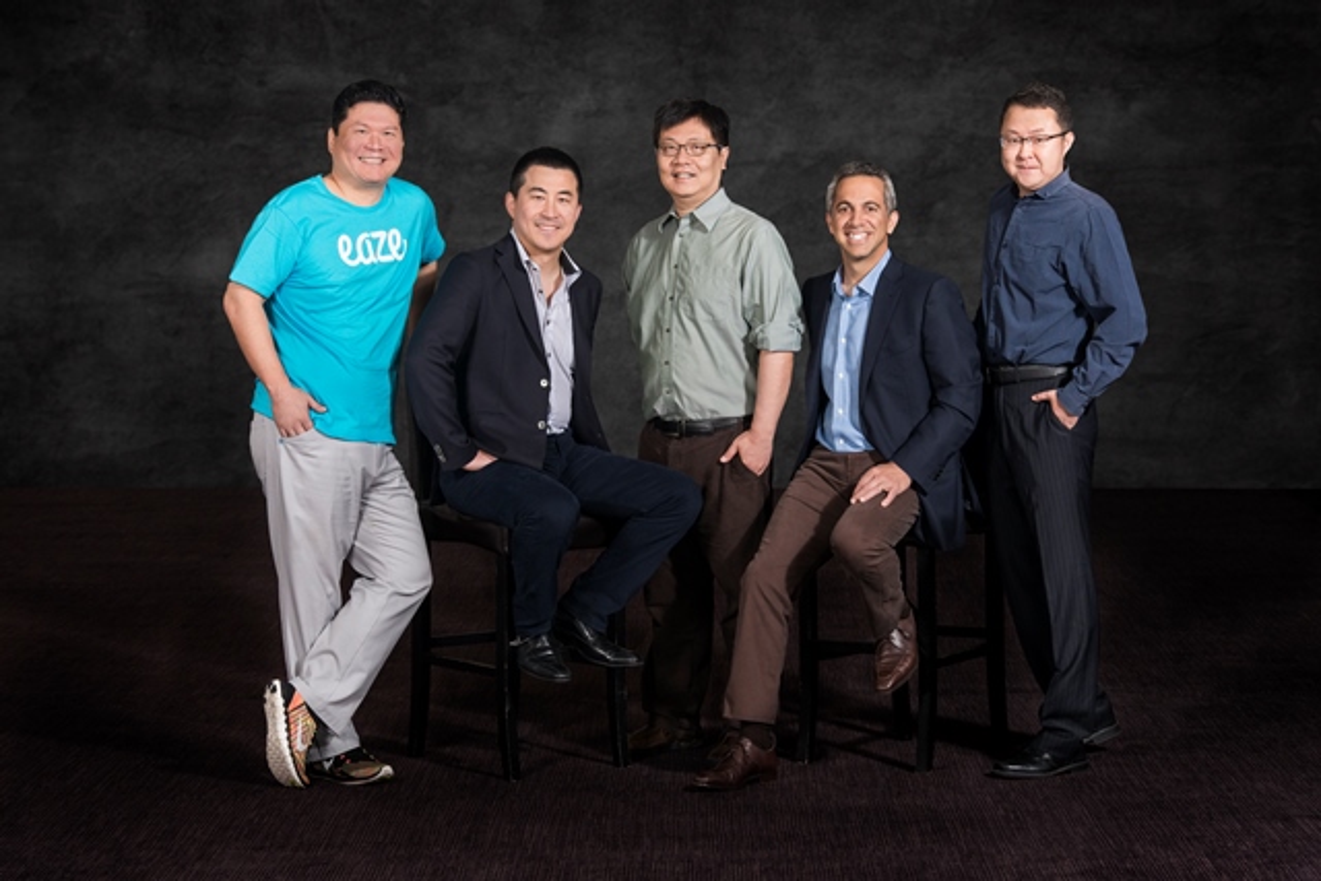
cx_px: 660
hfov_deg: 19.5
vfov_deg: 13.0
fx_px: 3854
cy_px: 440
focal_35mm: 105
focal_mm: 105
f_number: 13
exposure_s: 1/200
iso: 640
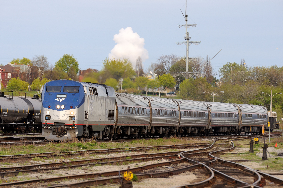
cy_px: 94
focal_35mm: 300
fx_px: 2355
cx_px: 142
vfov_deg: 4.6
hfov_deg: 6.9
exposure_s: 1/320
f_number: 6.3
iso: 200
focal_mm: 200
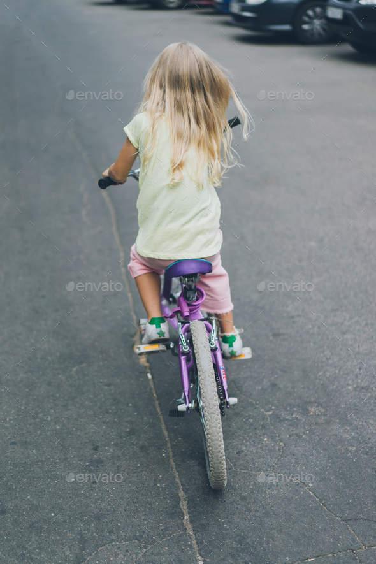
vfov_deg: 36.2
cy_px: 282
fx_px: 862
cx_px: 188
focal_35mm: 55
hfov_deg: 24.6
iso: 100
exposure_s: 1/1250
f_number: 1.8
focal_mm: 55
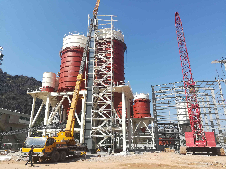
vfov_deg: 53.1
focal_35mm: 26
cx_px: 113
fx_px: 170
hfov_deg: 67.3
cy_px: 84
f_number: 2.2
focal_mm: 3.83
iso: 50
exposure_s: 1/994
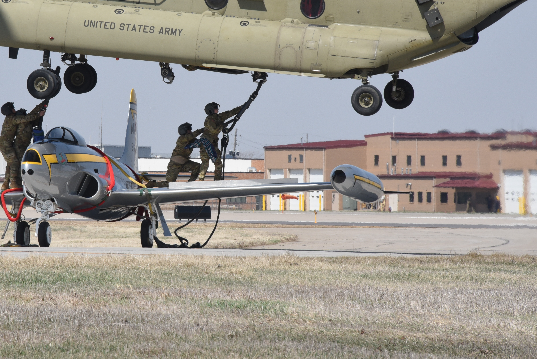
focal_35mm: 483
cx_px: 171
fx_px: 7207
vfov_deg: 2.8
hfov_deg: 4.3
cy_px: 93
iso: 640
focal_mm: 300
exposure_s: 1/640
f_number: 16
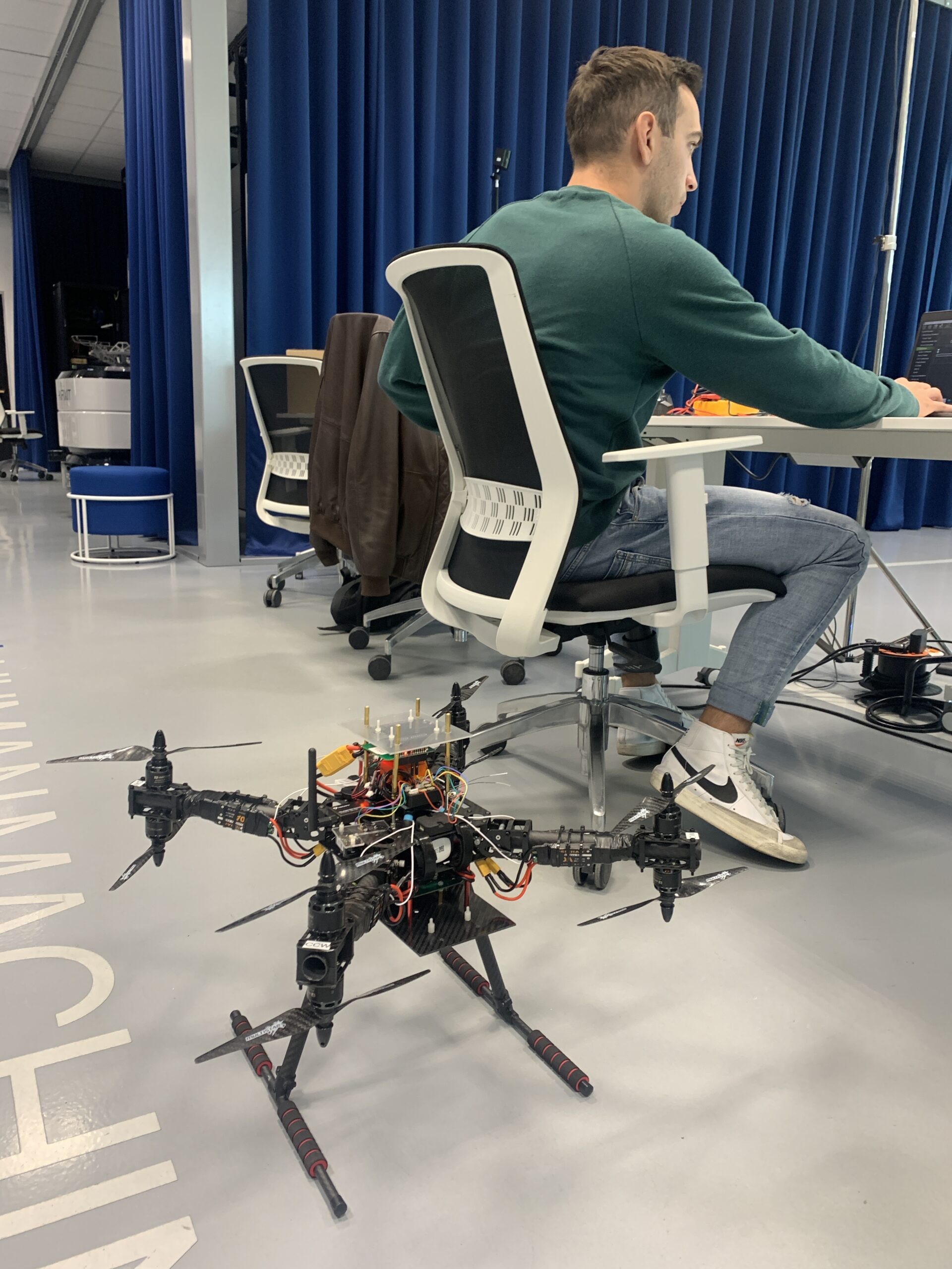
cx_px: 476
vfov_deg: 67.3
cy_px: 634
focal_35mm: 26
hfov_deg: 53.1
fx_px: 953
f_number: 1.8
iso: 125
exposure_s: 1/60
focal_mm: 4.25
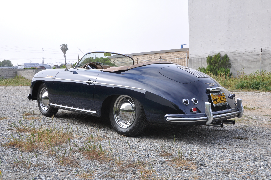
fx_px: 282
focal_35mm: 38
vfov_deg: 35.4
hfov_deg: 51.3
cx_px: 136
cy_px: 90
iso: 200
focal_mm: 25
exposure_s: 1/125
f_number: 11
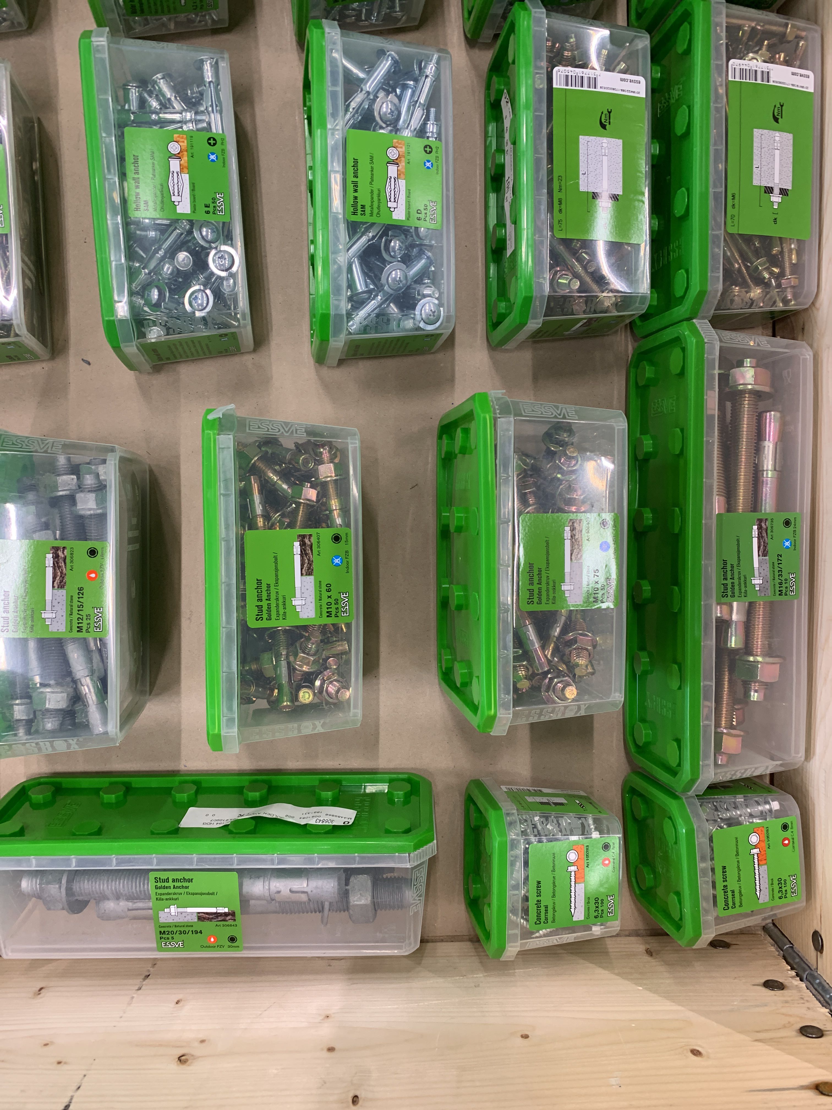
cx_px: 416
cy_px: 555
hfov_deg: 53.1
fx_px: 833
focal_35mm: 26
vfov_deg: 67.3
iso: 100
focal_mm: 4.25
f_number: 1.8
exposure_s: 1/67
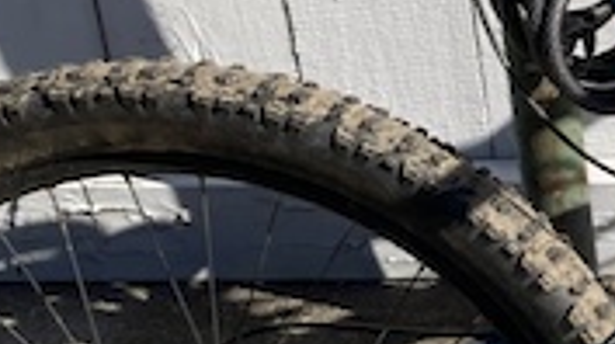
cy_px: 129
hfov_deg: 14.1
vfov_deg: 8.7
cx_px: 1056
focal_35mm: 138
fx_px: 2247
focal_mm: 3.99
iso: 20
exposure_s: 1/2667
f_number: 1.8
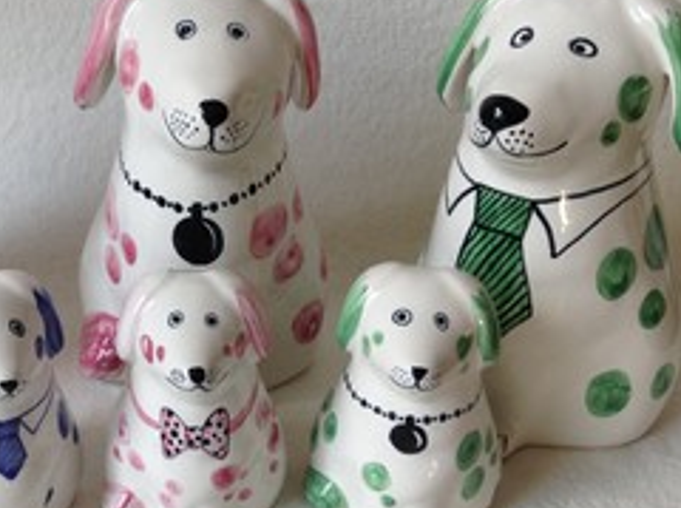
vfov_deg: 26.5
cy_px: 245
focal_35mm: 55
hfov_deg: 34.4
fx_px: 1080
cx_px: 187
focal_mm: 3.3
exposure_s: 1/60
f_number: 2.4
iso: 32
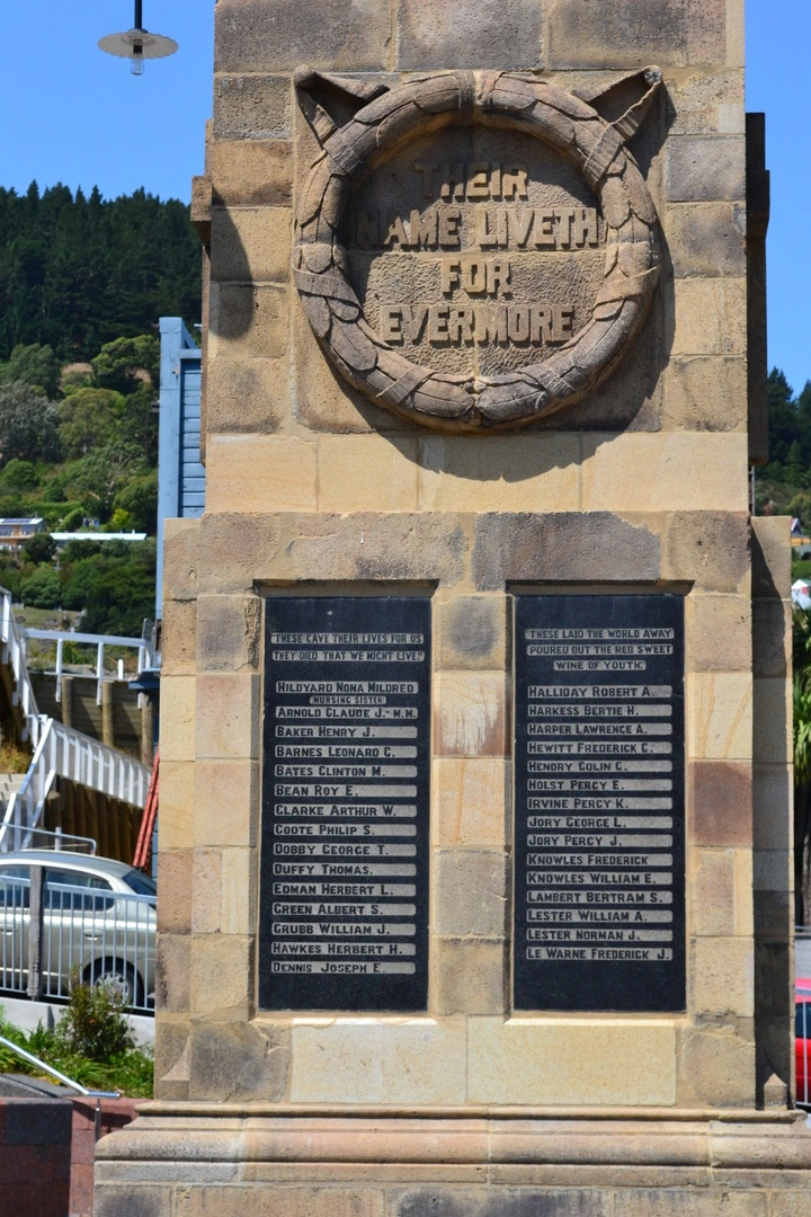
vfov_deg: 24.6
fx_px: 2788
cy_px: 608
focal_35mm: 82
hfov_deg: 16.6
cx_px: 406
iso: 400
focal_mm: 55
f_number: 11
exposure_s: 1/500
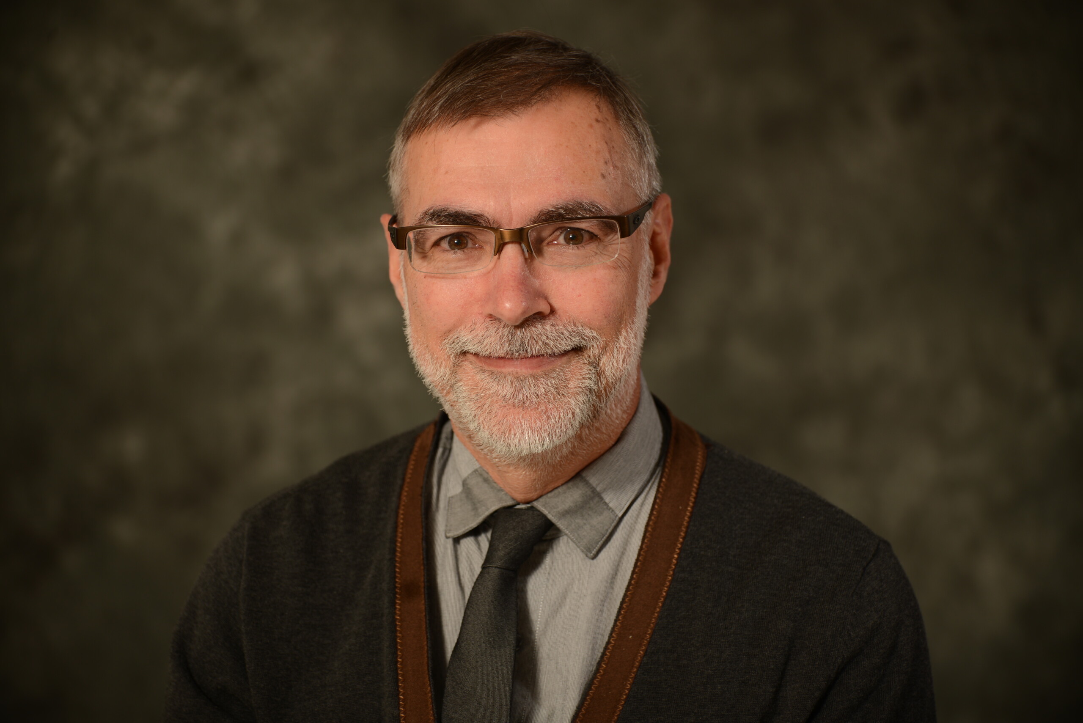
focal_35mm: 110
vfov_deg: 12.5
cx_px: 542
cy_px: 362
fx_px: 3310
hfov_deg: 18.6
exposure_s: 1/160
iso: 100
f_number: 4.5
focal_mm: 110
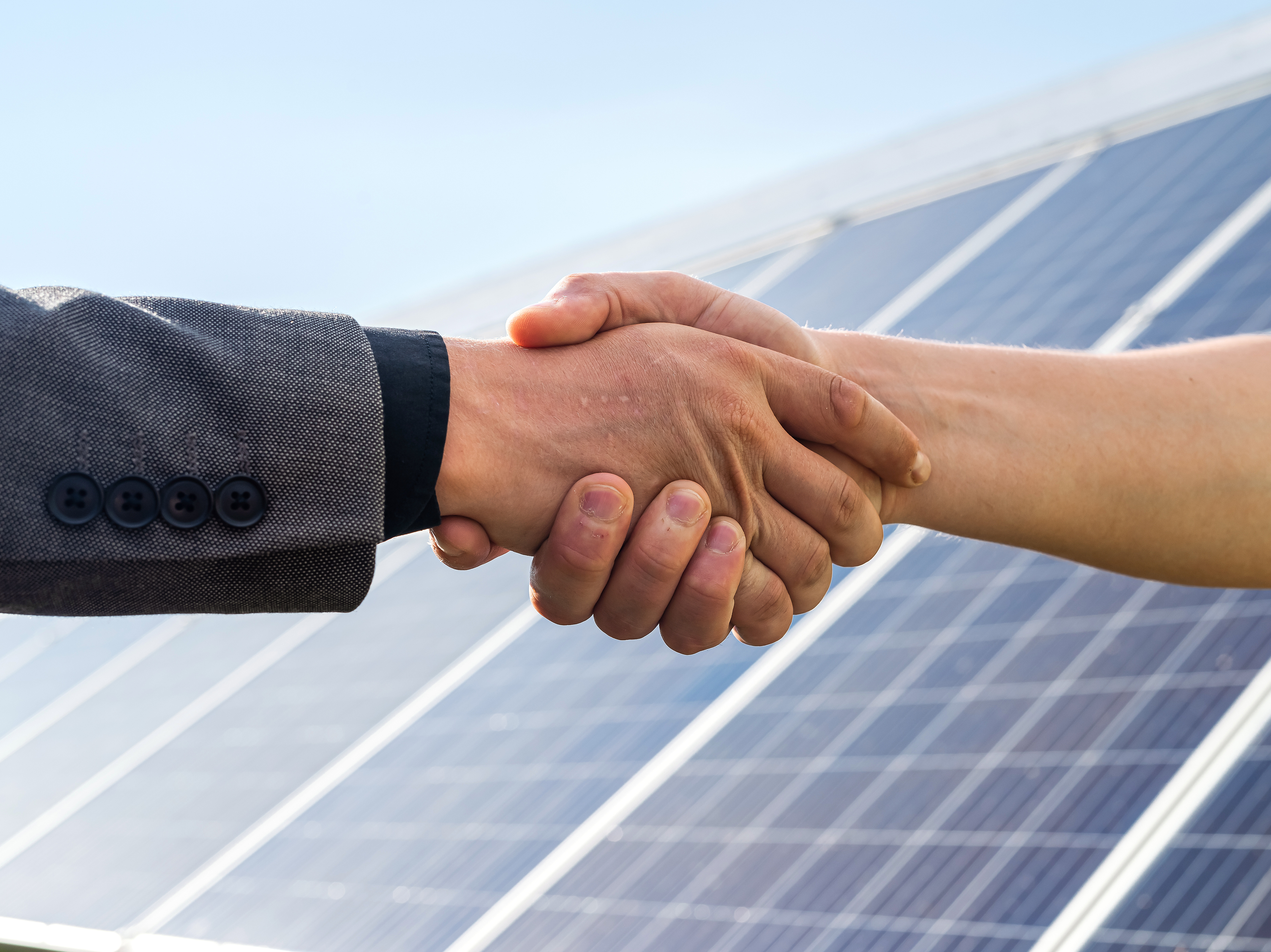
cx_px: 677
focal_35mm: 55
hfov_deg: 34.9
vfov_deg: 26.6
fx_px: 2019
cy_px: 482
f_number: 6.3
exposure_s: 1/400
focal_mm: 50
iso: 200
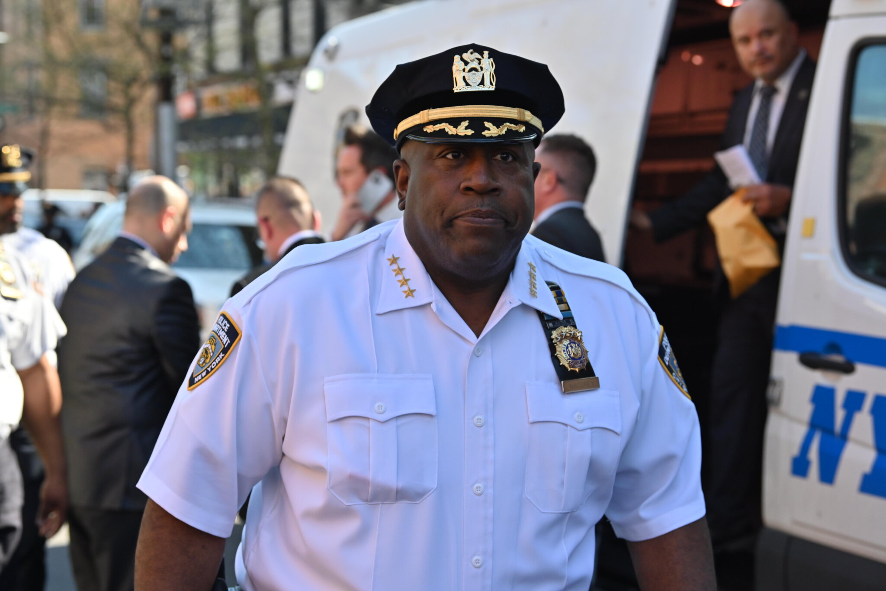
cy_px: 296
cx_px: 443
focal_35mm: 70
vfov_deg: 19.5
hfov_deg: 28.8
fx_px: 1723
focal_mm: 70
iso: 900
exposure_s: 1/2000
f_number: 5
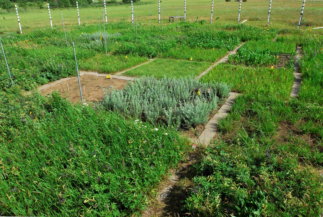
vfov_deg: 50.6
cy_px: 108
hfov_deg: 70.3
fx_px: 229
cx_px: 162
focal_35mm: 26
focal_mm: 17
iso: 160
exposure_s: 1/1000
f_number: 5
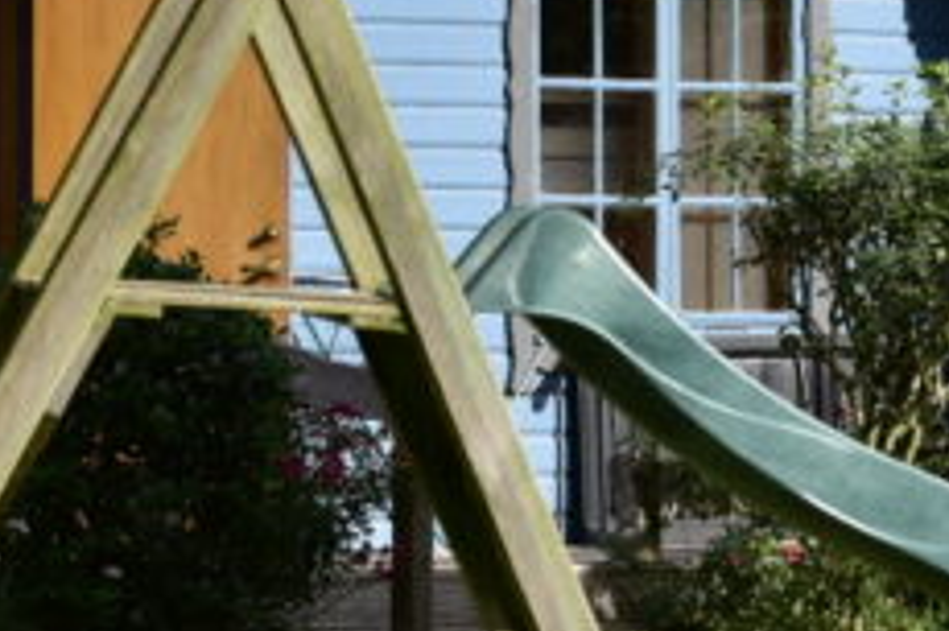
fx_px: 9246
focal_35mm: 351
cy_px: 136
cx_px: 446
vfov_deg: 3.9
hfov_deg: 5.9
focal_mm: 105
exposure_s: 1/320
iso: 125
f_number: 7.1
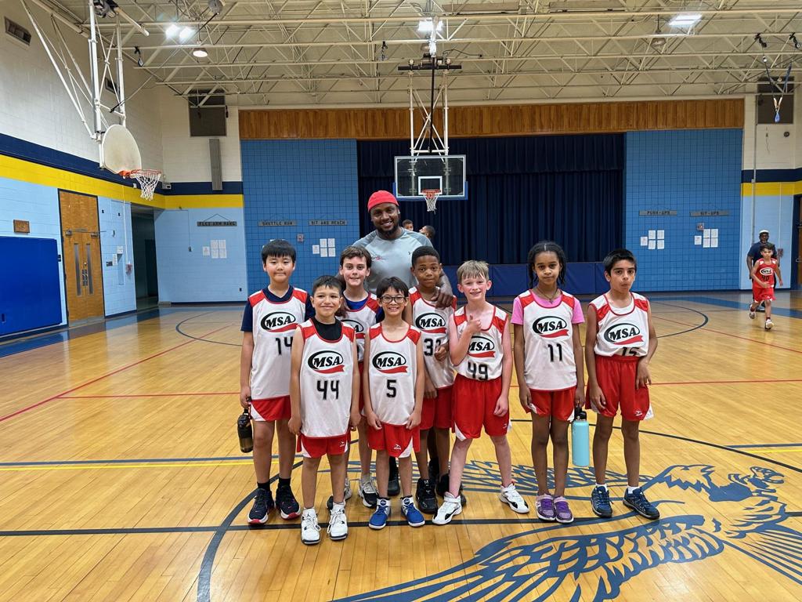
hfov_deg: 71.6
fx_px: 556
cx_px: 401
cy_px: 301
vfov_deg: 56.8
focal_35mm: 24
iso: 160
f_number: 1.78
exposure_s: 1/60
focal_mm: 6.86
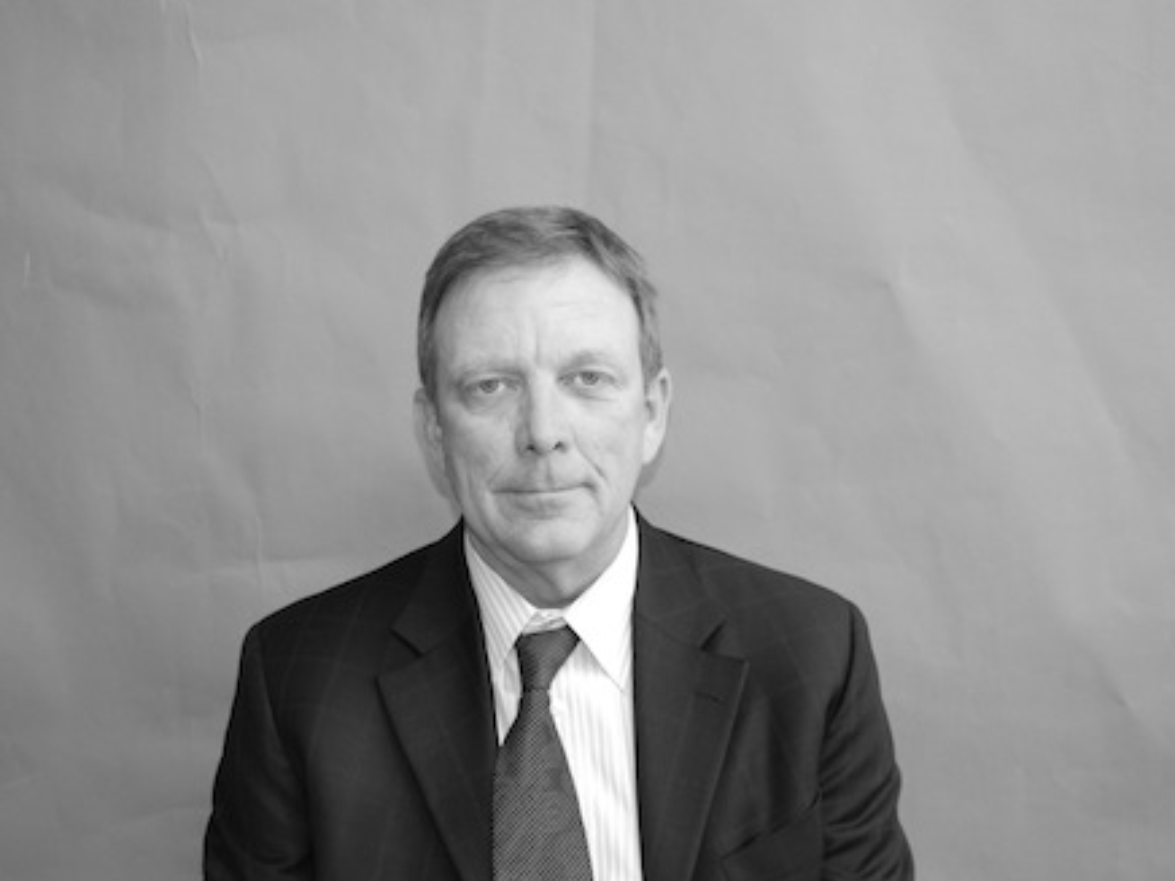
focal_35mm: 53
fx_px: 1799
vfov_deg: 27.5
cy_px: 432
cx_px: 542
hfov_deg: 36.2
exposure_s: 1/13
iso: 200
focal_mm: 32
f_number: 4.5
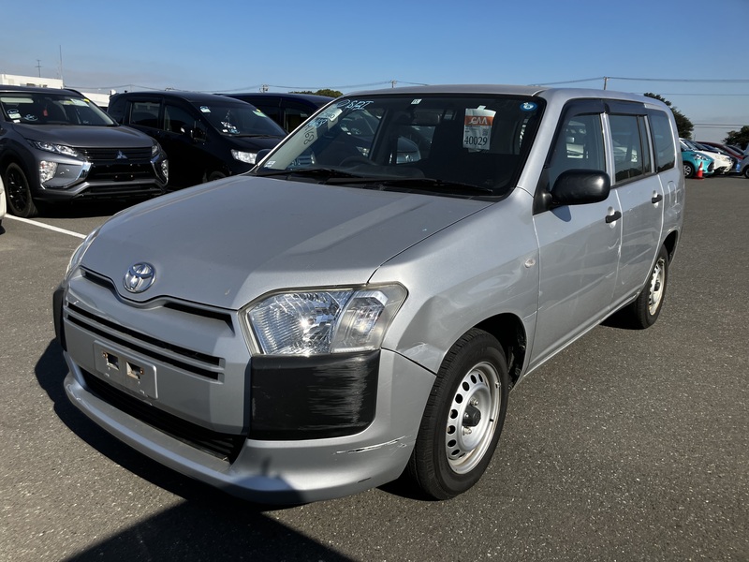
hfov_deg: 63.4
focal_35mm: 28
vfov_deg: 49.7
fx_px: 606
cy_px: 281
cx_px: 374
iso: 32
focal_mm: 3.99
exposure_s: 1/2208
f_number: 1.8
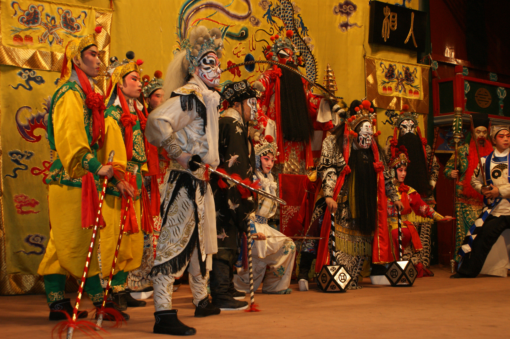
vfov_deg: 25.7
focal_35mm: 52
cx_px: 255
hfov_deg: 37.9
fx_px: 743
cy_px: 170
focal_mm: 35
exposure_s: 1/80
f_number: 5.6
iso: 400
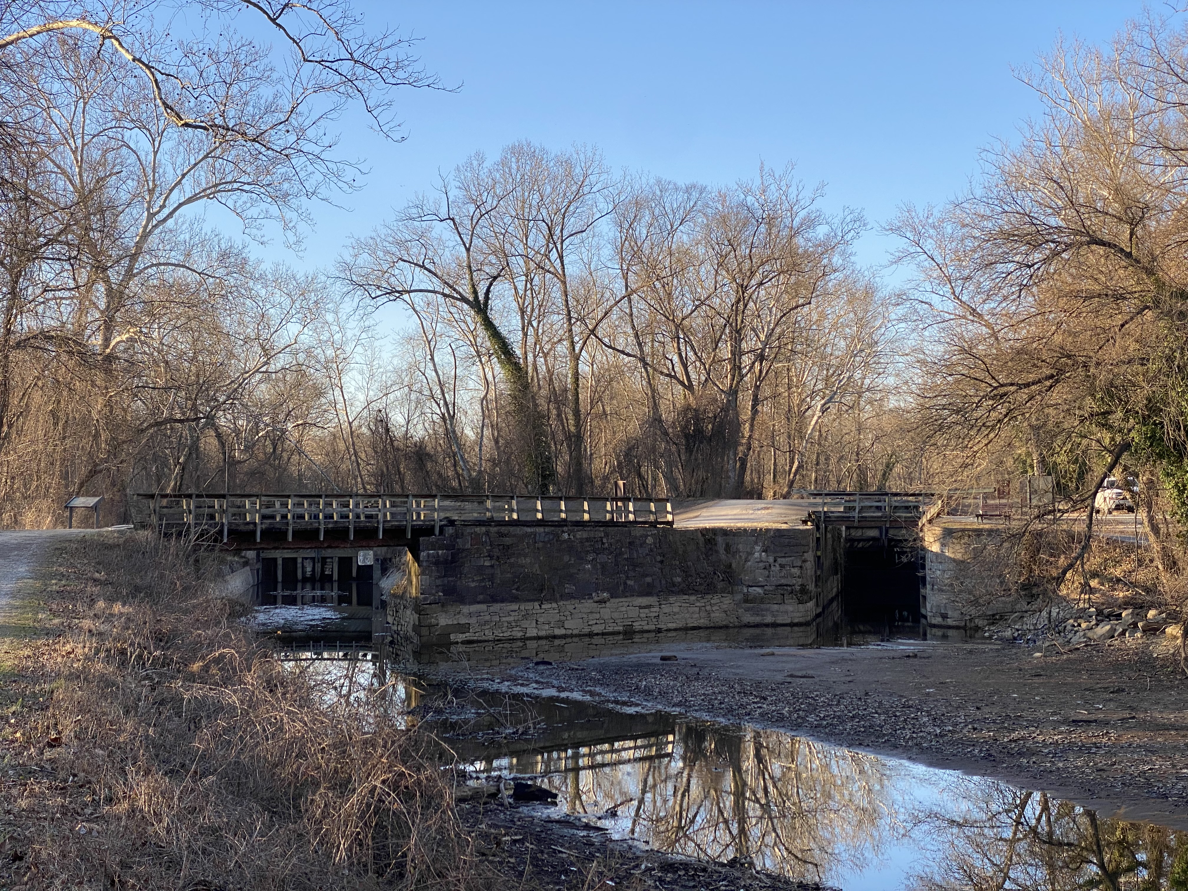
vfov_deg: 28.0
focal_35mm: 52
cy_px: 446
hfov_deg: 36.8
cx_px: 594
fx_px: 1785
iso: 20
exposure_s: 1/410
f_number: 2
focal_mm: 6
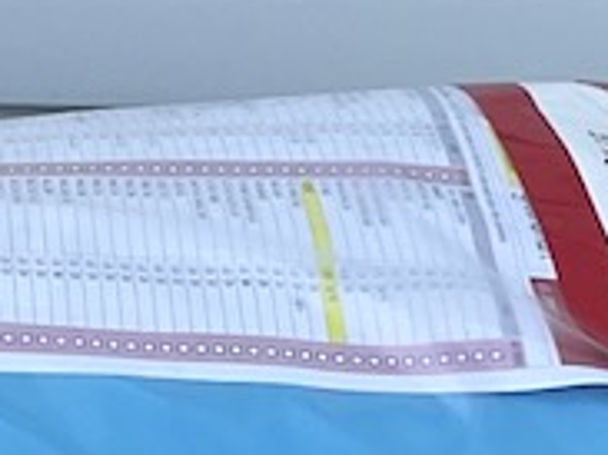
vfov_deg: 7.3
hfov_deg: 9.7
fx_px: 3563
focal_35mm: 203
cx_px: 143
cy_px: 485
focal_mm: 3
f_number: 1.8
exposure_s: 1/1221
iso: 25
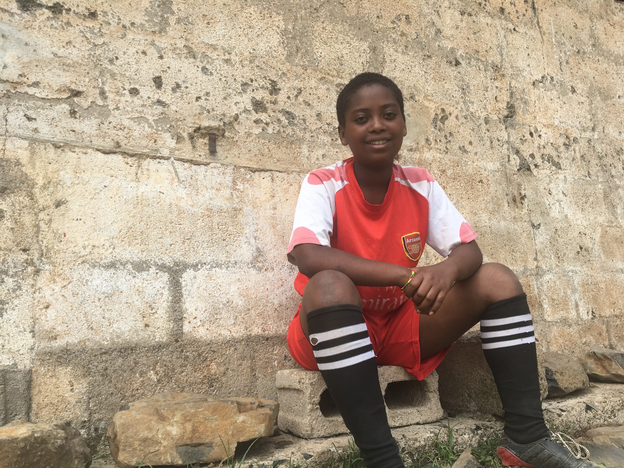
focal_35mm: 29
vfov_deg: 48.2
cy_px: 234
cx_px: 312
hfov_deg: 61.7
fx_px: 523
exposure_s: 1/403
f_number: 2.2
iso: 25
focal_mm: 4.15
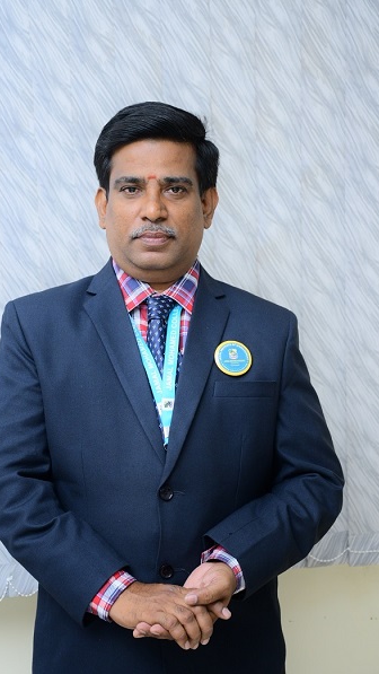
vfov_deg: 26.8
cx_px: 178
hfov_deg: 15.3
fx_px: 1411
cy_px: 336
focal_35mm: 79
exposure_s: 1/125
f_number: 4.8
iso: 500
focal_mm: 50
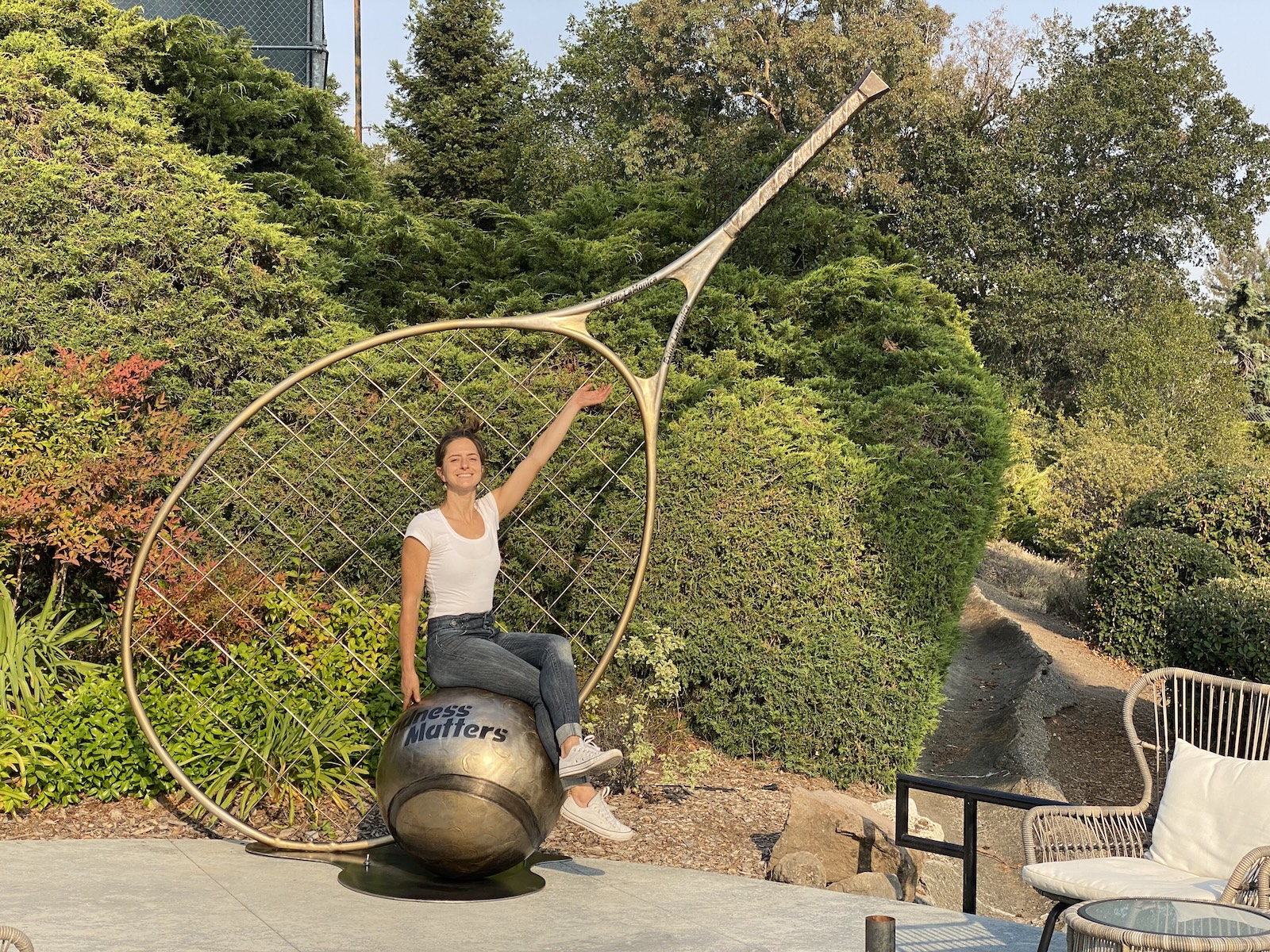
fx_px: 1908
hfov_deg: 36.8
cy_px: 476
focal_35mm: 52
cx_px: 635
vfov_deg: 28.0
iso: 20
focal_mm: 6
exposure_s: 1/856
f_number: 2
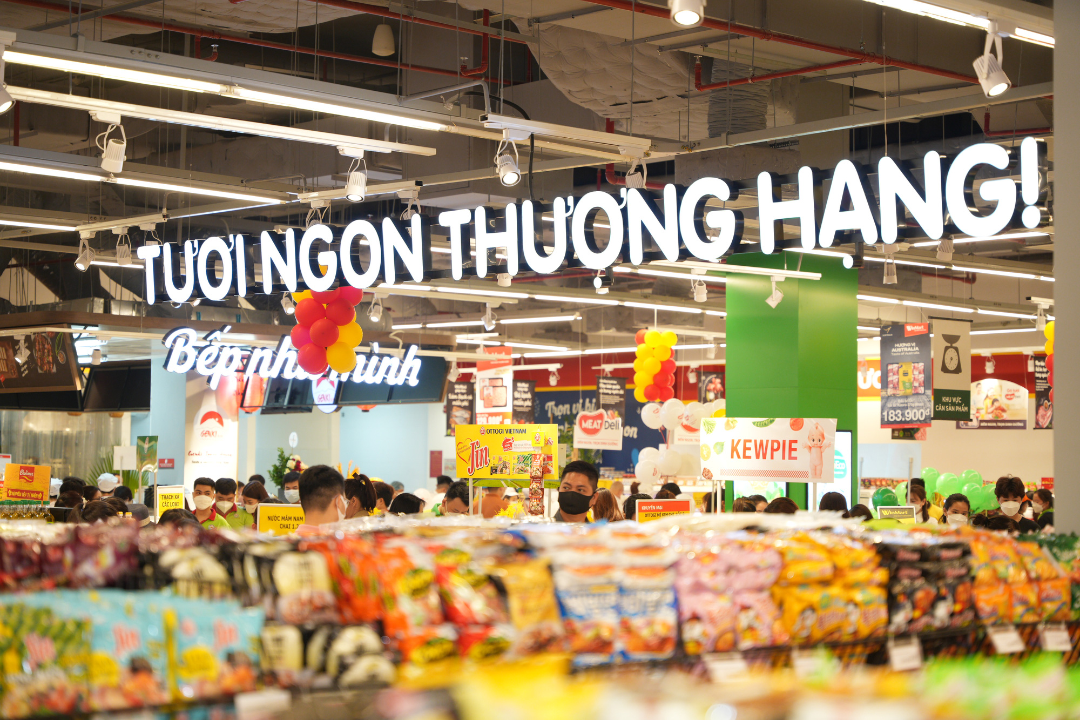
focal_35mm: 70
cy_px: 360
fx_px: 2100
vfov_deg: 19.5
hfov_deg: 28.8
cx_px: 540
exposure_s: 1/160
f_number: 2.8
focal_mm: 70
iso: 800
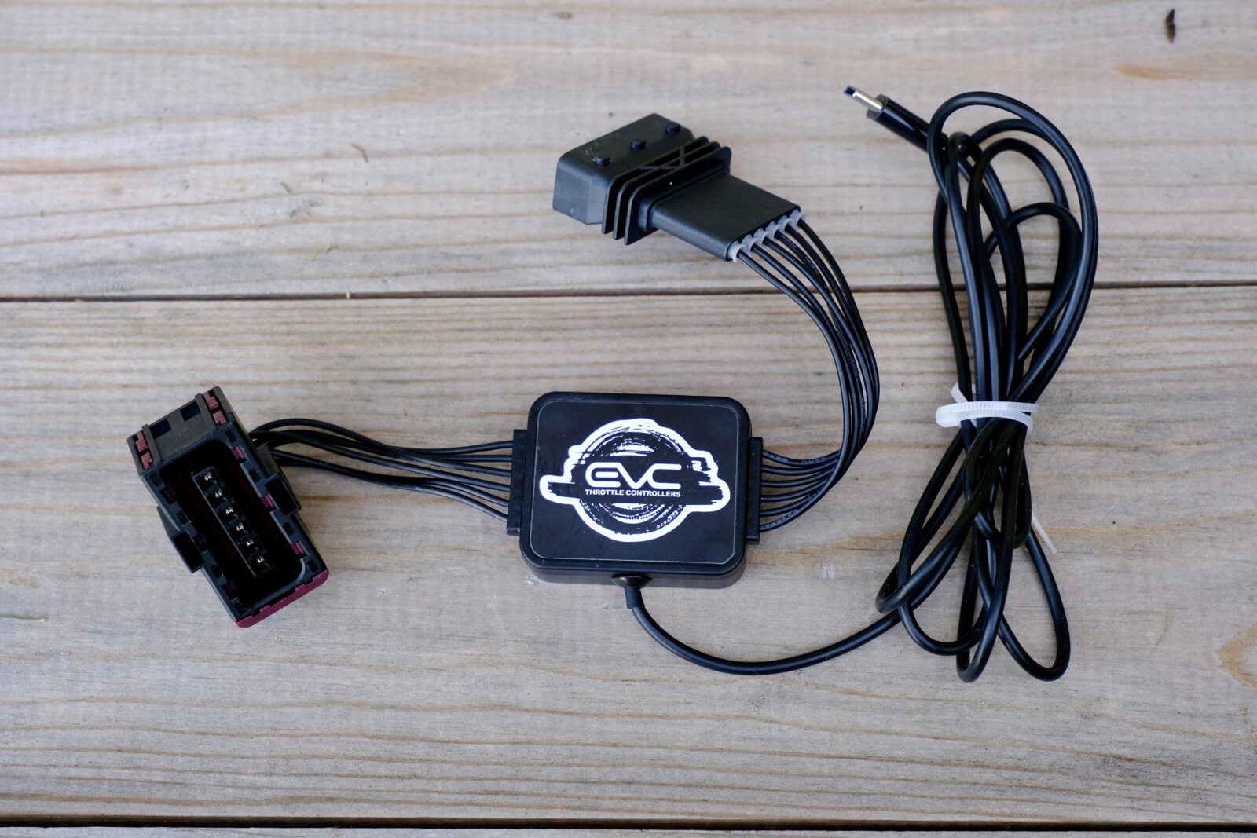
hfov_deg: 31.9
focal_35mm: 63
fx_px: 2200
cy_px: 419
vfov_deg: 21.6
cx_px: 628
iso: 1000
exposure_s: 1/125
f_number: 5.6
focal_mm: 42
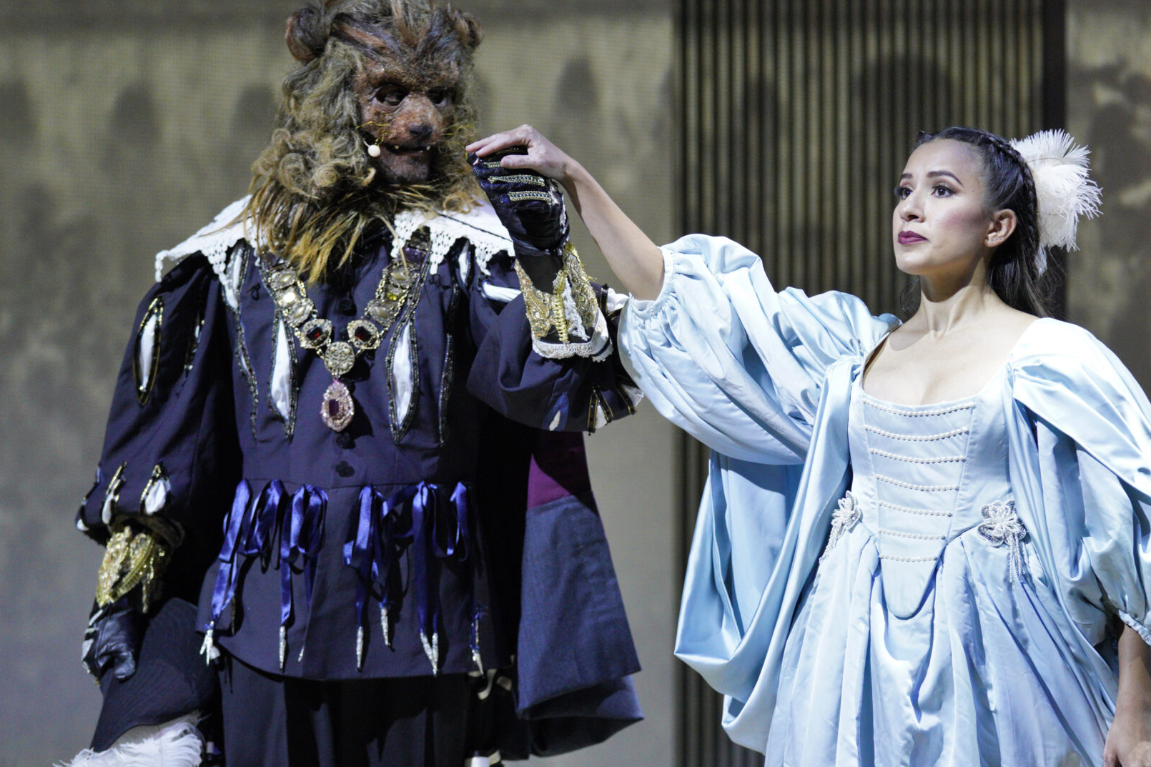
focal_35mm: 131
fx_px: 4188
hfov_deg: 15.6
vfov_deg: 10.5
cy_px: 423
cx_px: 683
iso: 4000
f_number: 2.8
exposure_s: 1/250
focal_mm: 103
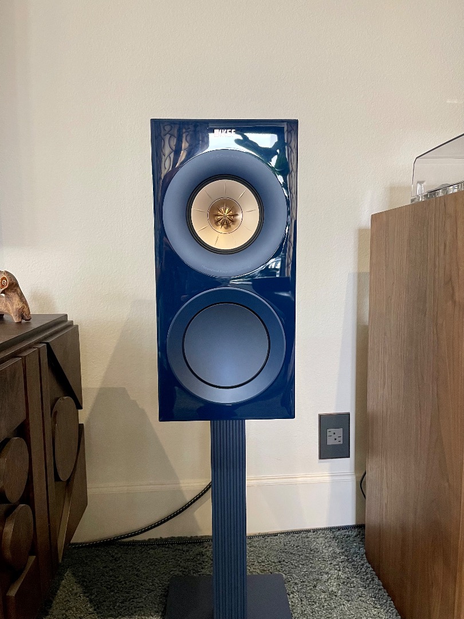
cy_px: 310
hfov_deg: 53.1
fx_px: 465
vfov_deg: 67.3
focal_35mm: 26
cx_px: 232
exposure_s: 1/60
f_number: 1.6
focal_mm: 5.1
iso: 500
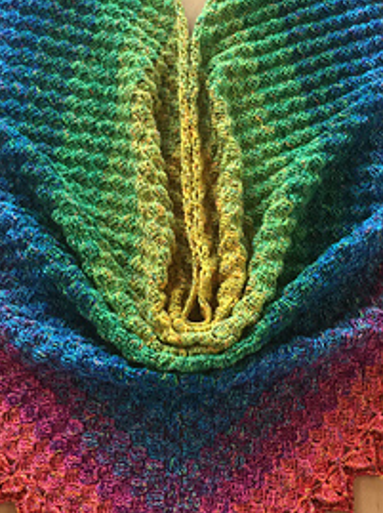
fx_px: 799
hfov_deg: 27.0
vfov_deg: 35.3
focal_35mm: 54
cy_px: 175
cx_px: 192
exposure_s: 1/33
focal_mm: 4.15
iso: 40
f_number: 2.2
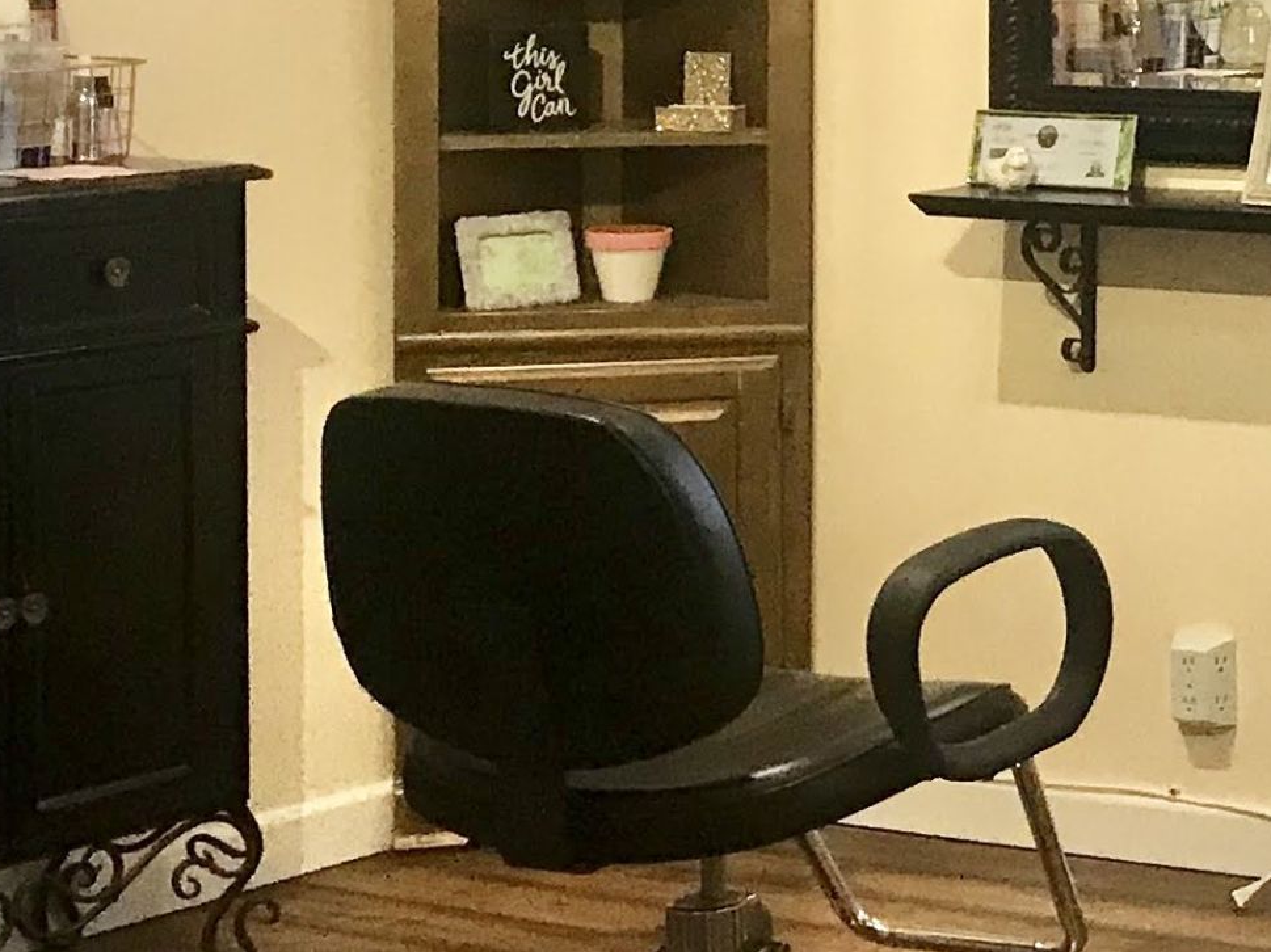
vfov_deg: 13.2
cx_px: 2168
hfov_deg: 15.6
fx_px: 4074
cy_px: 73
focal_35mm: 111
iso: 32
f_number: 1.8
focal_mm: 3.99
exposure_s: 1/30
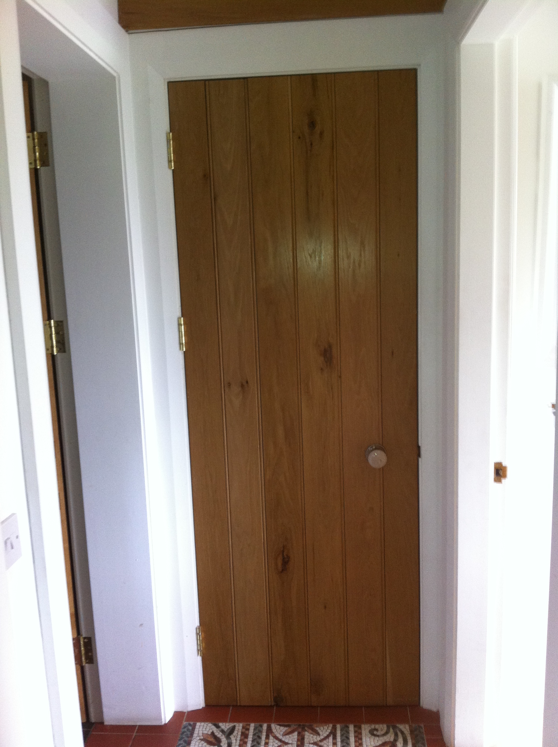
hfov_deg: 40.6
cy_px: 374
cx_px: 279
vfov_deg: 52.7
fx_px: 754
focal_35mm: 35
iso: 125
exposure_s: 1/15
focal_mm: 3.85
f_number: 2.8
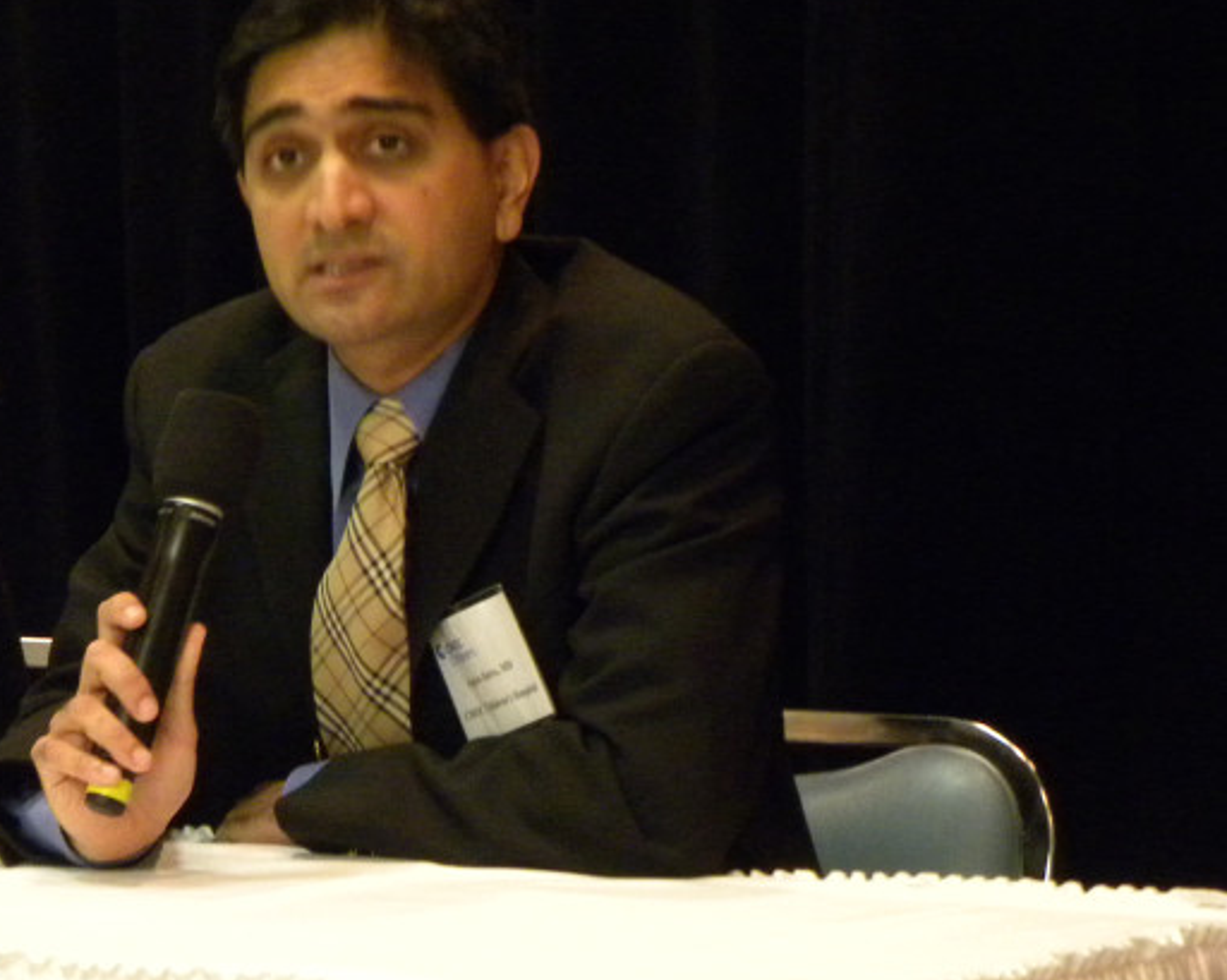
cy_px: 522
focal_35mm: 166
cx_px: 41
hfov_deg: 11.5
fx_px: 6025
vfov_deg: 9.3
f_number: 4
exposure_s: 1/9.6
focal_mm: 15.1
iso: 530
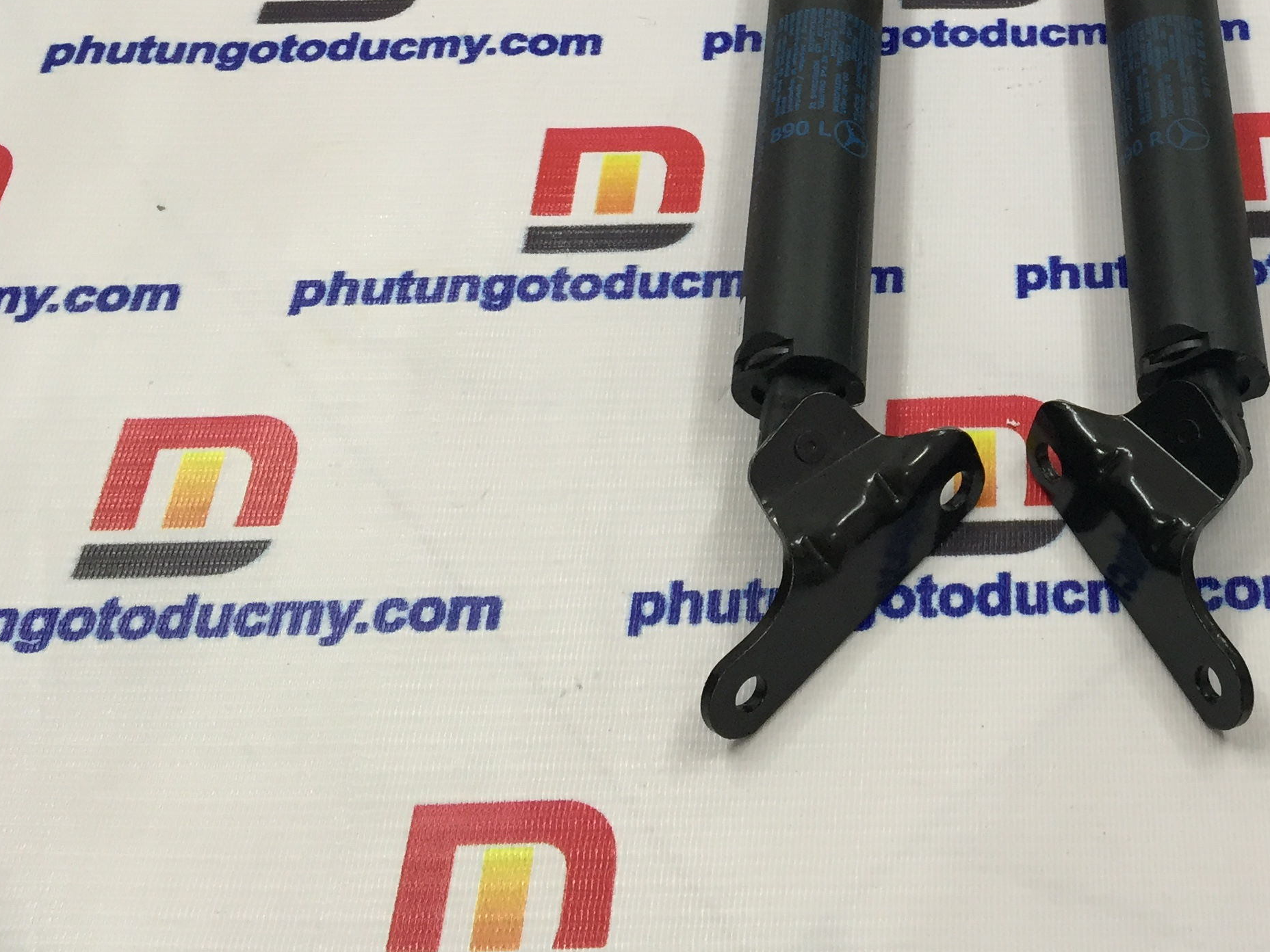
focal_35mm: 51
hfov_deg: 36.0
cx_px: 1056
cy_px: 148
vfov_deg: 27.8
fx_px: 1871
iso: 100
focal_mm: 4.15
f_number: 2.2
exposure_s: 1/33
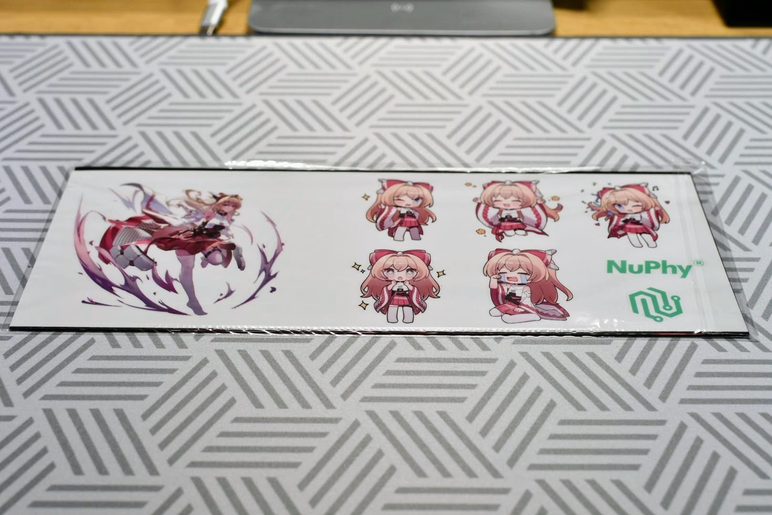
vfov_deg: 26.0
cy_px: 258
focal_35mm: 52
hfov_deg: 38.2
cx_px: 386
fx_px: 1115
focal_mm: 35
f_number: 5
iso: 180
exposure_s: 1/60
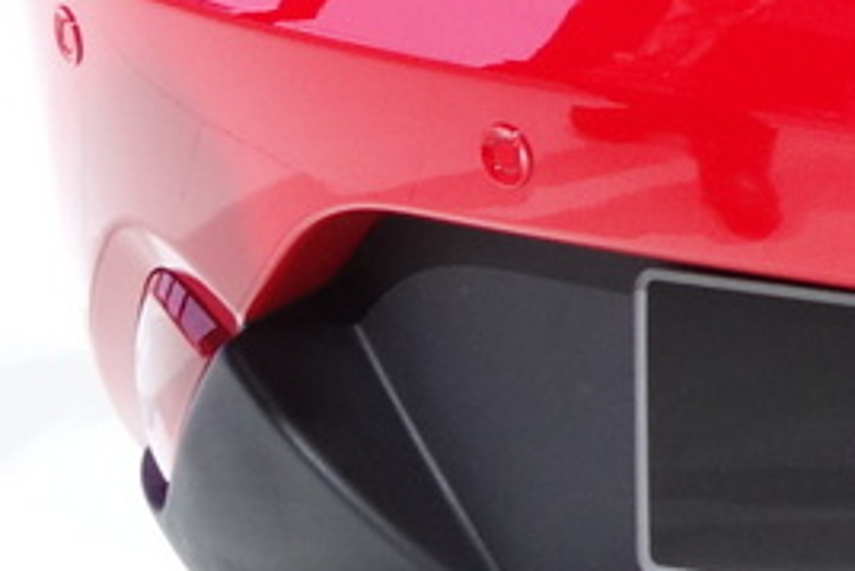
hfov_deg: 8.1
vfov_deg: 6.0
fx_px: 5394
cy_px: -445
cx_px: 2345
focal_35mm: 227
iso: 400
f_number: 3.2
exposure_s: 1/100
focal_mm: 14.07
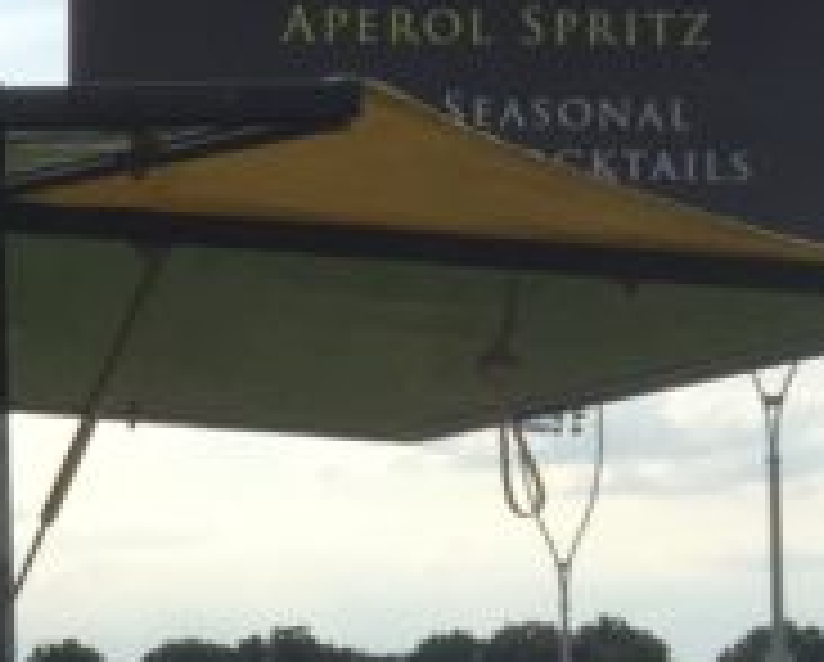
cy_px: 572
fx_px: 3859
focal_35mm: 158
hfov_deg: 10.3
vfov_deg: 9.8
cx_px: -1270
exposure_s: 1/942
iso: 32
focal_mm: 4.15
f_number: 2.2
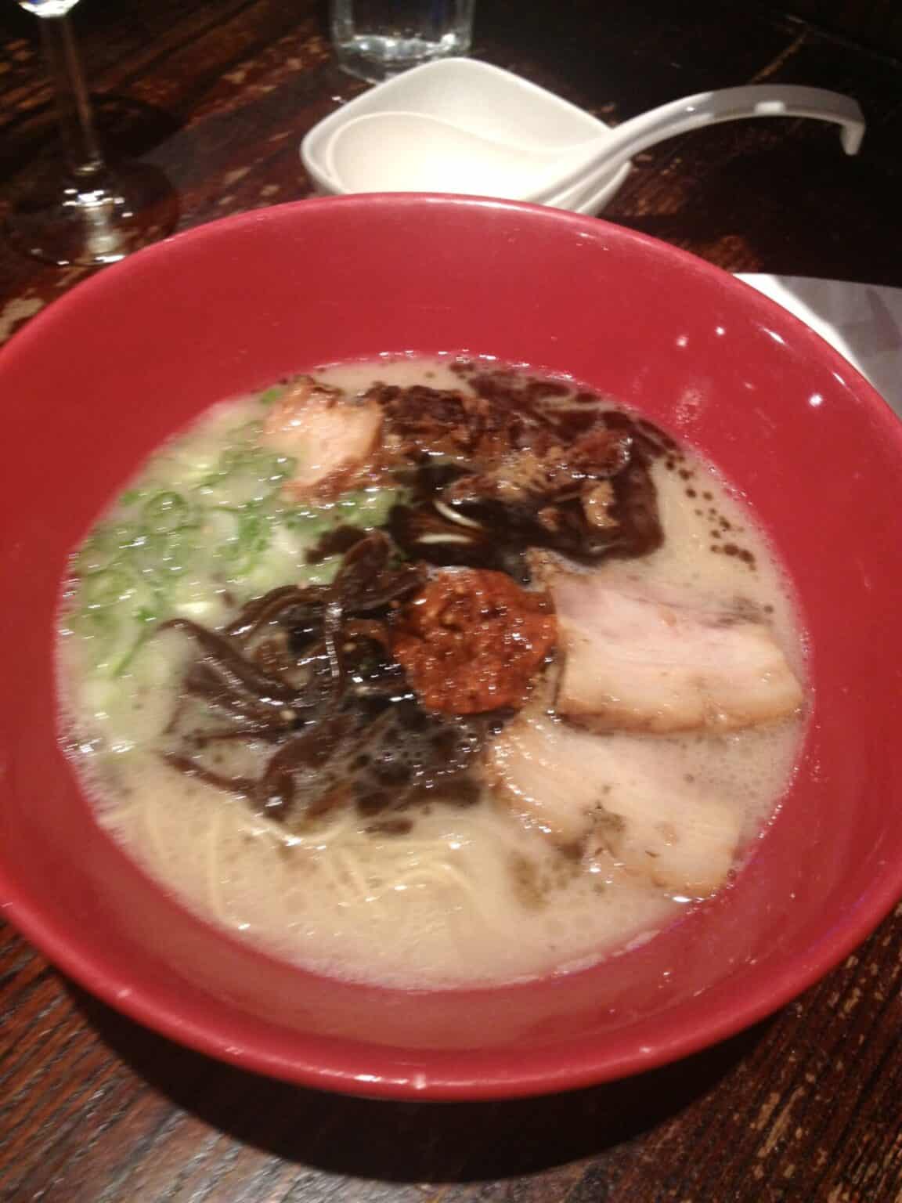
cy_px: 602
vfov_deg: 52.6
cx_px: 451
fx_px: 1216
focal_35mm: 35
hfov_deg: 40.7
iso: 125
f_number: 2.4
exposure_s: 1/20
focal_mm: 4.28
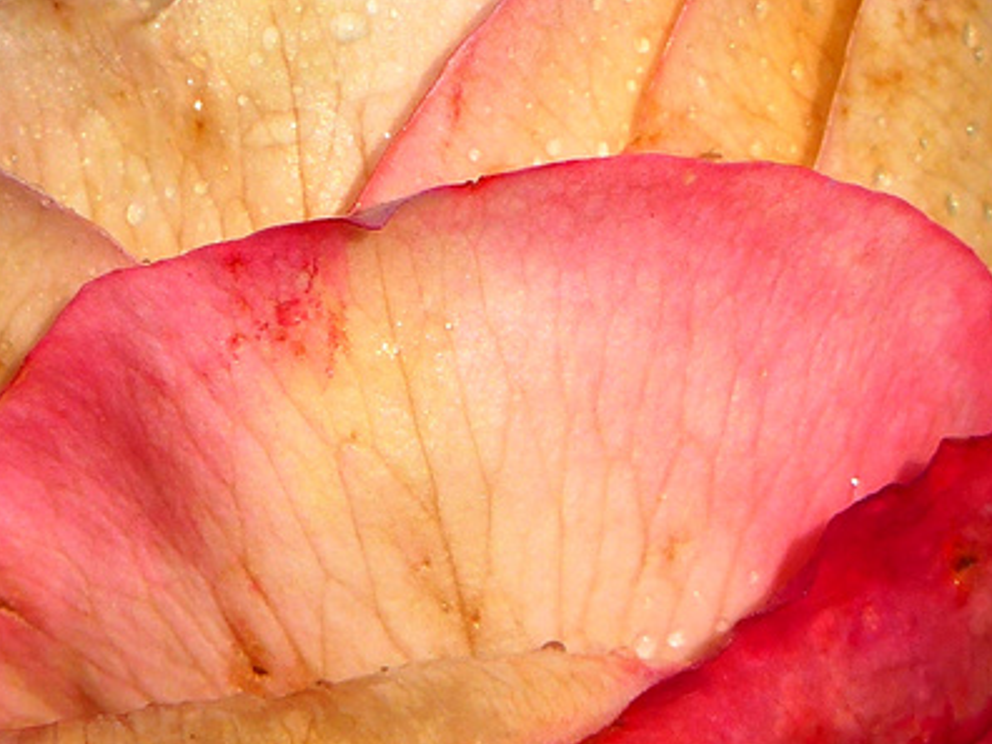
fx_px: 62530
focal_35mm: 2182
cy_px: 361
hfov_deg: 0.9
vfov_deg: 0.7
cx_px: 306
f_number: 3.5
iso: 100
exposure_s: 1/1000
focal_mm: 108
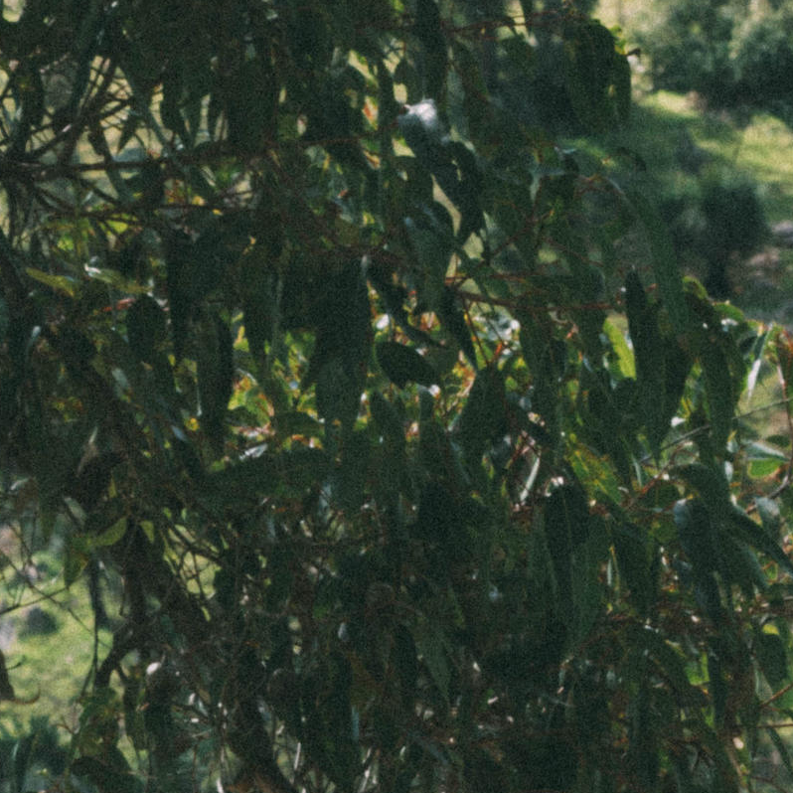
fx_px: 7594
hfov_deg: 6.0
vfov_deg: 5.6
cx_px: 839
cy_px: 2322
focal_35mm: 293
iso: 100
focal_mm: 55
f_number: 14
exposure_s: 1/80
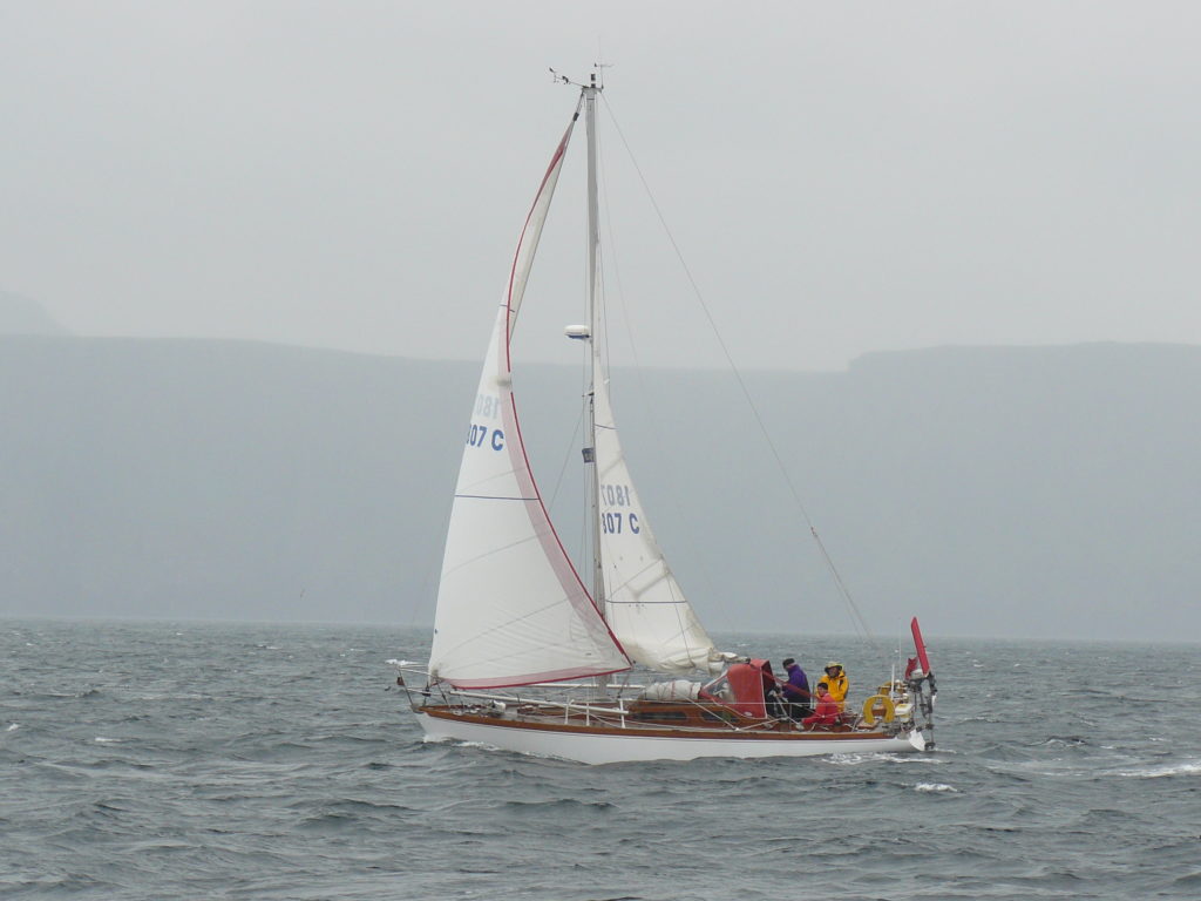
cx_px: 600
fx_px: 6002
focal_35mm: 173
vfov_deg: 8.6
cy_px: 450
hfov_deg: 11.4
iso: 100
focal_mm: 24.1
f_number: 4
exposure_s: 1/200
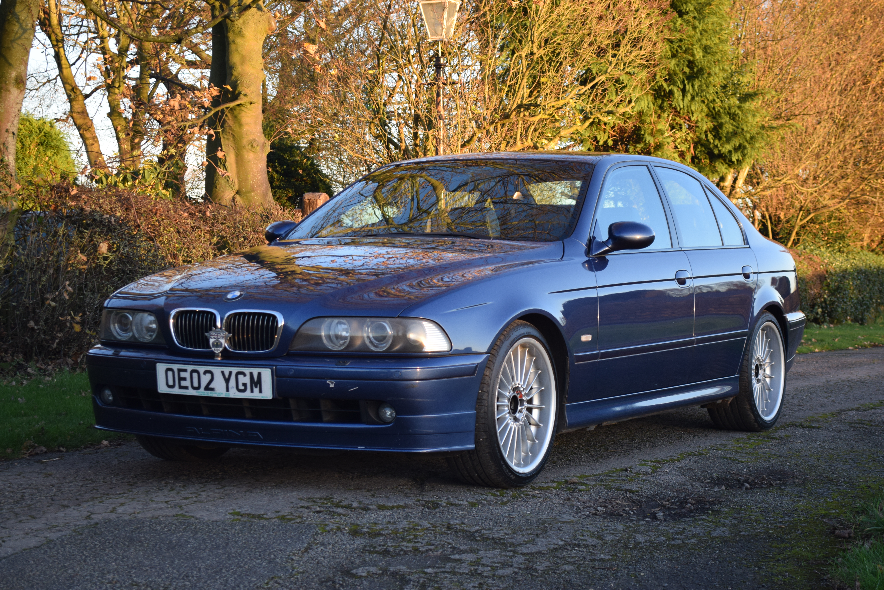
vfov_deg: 19.7
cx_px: 442
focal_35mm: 69
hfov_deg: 29.2
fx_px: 1694
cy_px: 295
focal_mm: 46
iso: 400
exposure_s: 1/125
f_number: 5.6
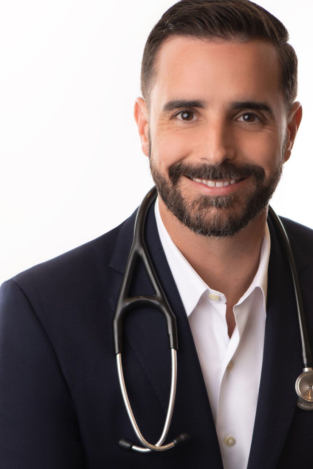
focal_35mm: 167
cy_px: 324
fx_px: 2179
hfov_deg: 8.2
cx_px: 194
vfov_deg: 12.3
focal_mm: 105
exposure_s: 1/400
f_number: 5.6
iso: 320
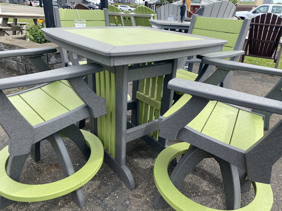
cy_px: 106
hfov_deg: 67.3
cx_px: 141
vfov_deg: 53.1
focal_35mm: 26
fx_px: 212
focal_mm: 4.25
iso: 32
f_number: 1.8
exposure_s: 1/1034
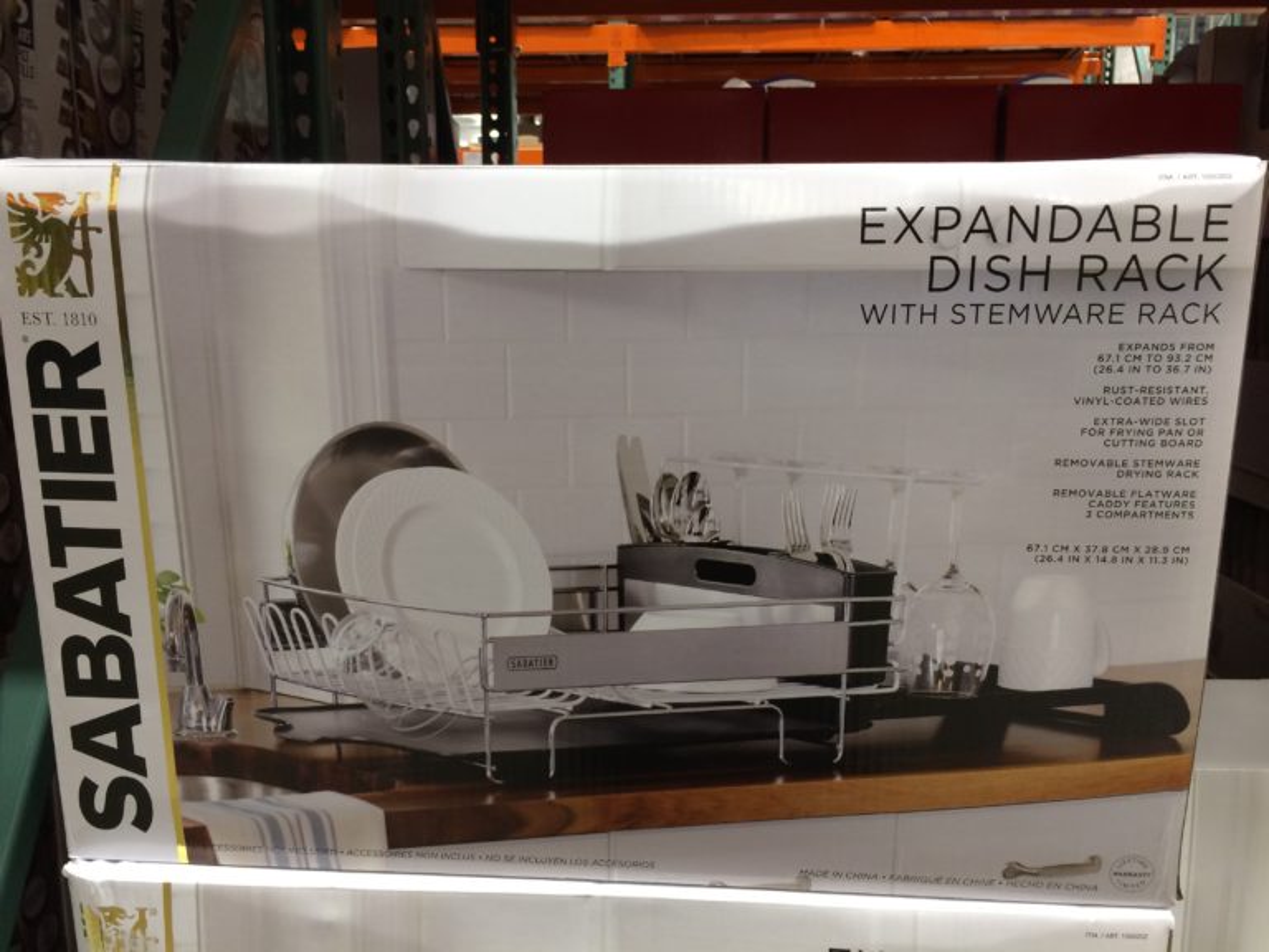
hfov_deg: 61.7
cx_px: 634
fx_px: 1063
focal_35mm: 29
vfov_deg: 48.2
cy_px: 476
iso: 100
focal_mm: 4.15
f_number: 2.2
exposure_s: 1/33
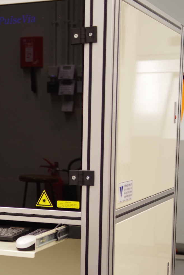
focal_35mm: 94
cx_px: 19
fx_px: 720
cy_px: 218
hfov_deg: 14.4
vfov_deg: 21.4
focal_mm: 50
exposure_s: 1/20
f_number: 4
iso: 800
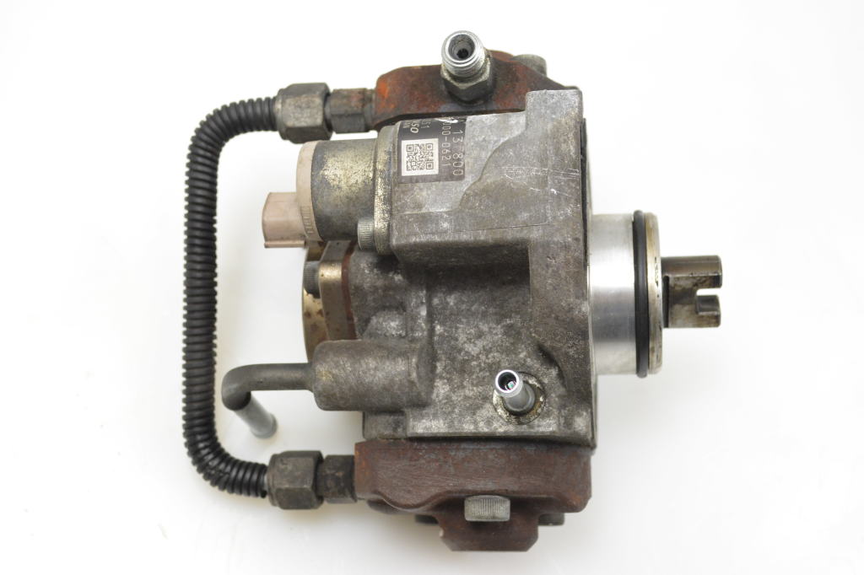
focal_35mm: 51
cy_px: 288
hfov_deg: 38.9
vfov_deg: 26.5
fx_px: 1224
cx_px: 432
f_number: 5.6
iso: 2000
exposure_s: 1/200
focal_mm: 34
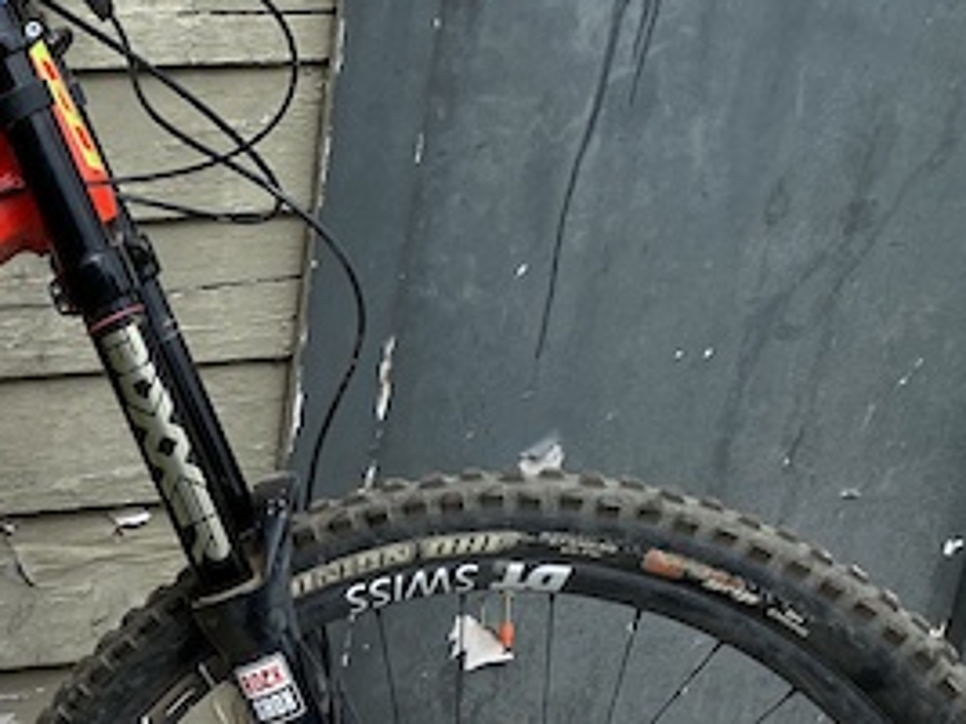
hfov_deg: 22.1
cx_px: -340
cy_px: 804
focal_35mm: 78
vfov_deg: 18.2
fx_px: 2176
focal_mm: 4.25
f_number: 1.8
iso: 32
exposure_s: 1/1681
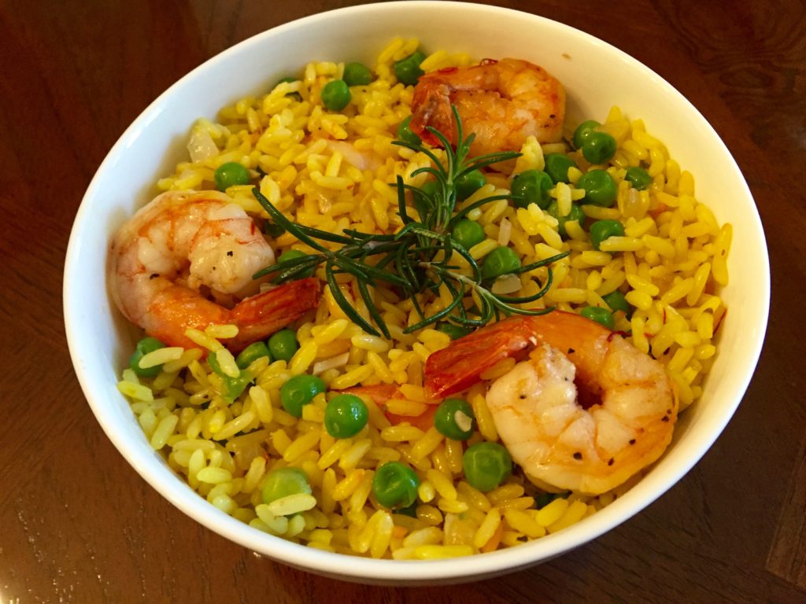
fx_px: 675
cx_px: 403
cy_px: 302
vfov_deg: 48.2
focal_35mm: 29
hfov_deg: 61.7
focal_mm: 4.15
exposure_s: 1/30
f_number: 2.2
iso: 250
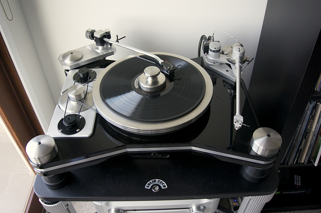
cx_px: 160
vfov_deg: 43.5
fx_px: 267
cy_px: 106
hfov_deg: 62.0
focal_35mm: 30
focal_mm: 20
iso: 800
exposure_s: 1/60
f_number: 5.6
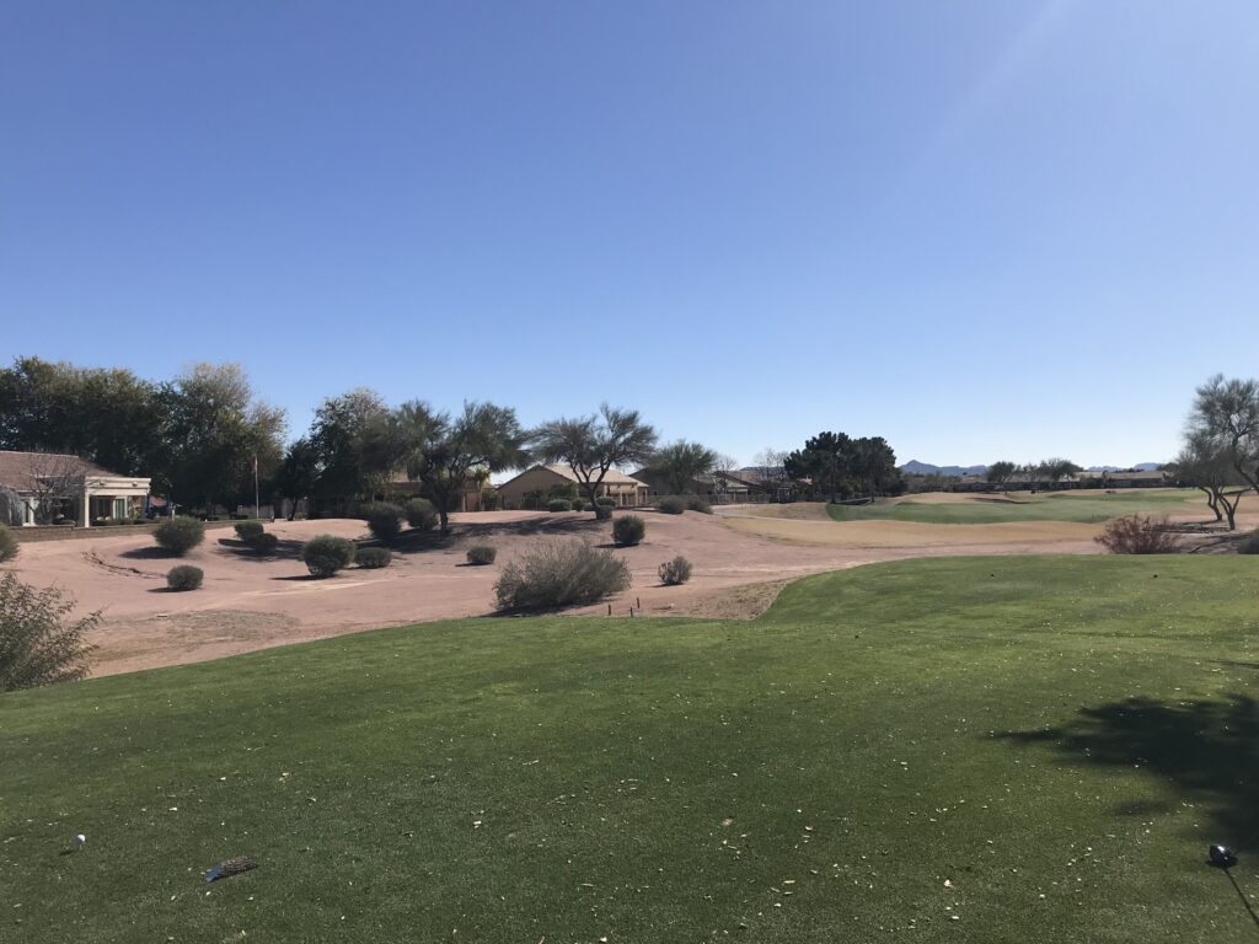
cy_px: 472
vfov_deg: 49.7
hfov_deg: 63.4
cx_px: 630
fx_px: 1018
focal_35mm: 28
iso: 20
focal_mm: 3.99
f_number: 1.8
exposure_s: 1/3831
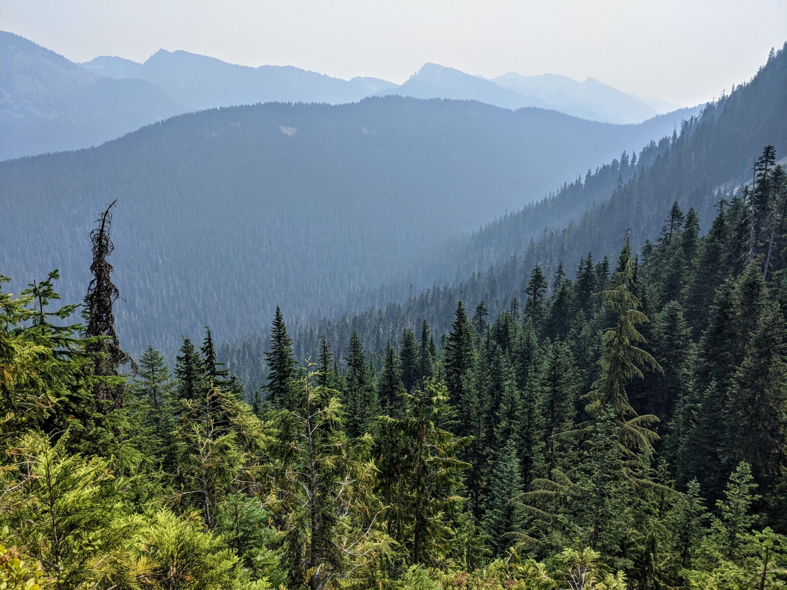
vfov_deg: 51.4
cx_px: 394
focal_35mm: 27
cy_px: 295
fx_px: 614
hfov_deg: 65.3
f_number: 1.8
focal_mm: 4.44
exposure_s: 1/3906
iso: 67
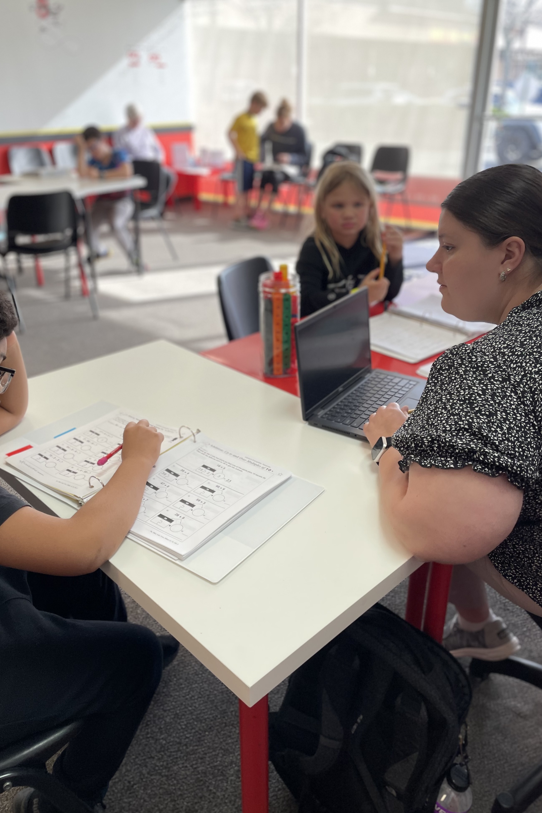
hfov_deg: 46.4
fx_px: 632
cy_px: 397
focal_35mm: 28
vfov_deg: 65.5
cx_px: 252
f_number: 1.6
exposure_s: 1/121
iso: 32
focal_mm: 4.2
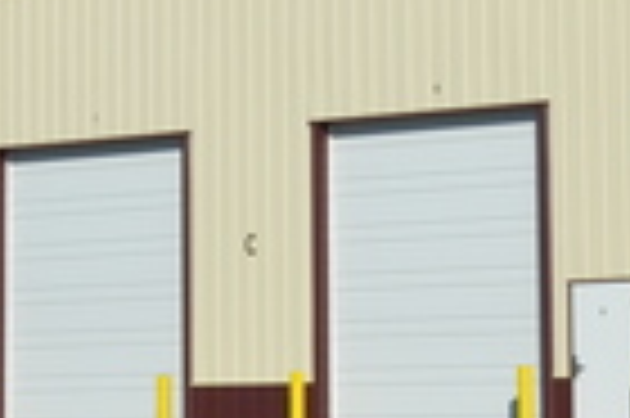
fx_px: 3111
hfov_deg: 11.3
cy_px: 0
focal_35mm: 178
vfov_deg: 7.7
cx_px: 824
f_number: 8
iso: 110
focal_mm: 26
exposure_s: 1/250
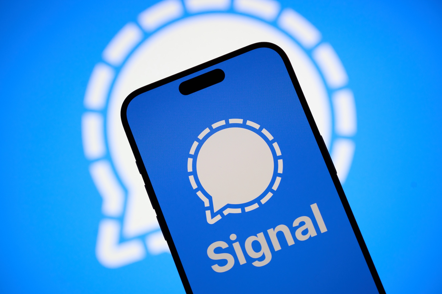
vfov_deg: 19.5
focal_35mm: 70
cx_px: 221
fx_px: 859
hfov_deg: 28.8
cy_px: 147
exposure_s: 1/60
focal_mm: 70
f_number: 5.6
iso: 1600
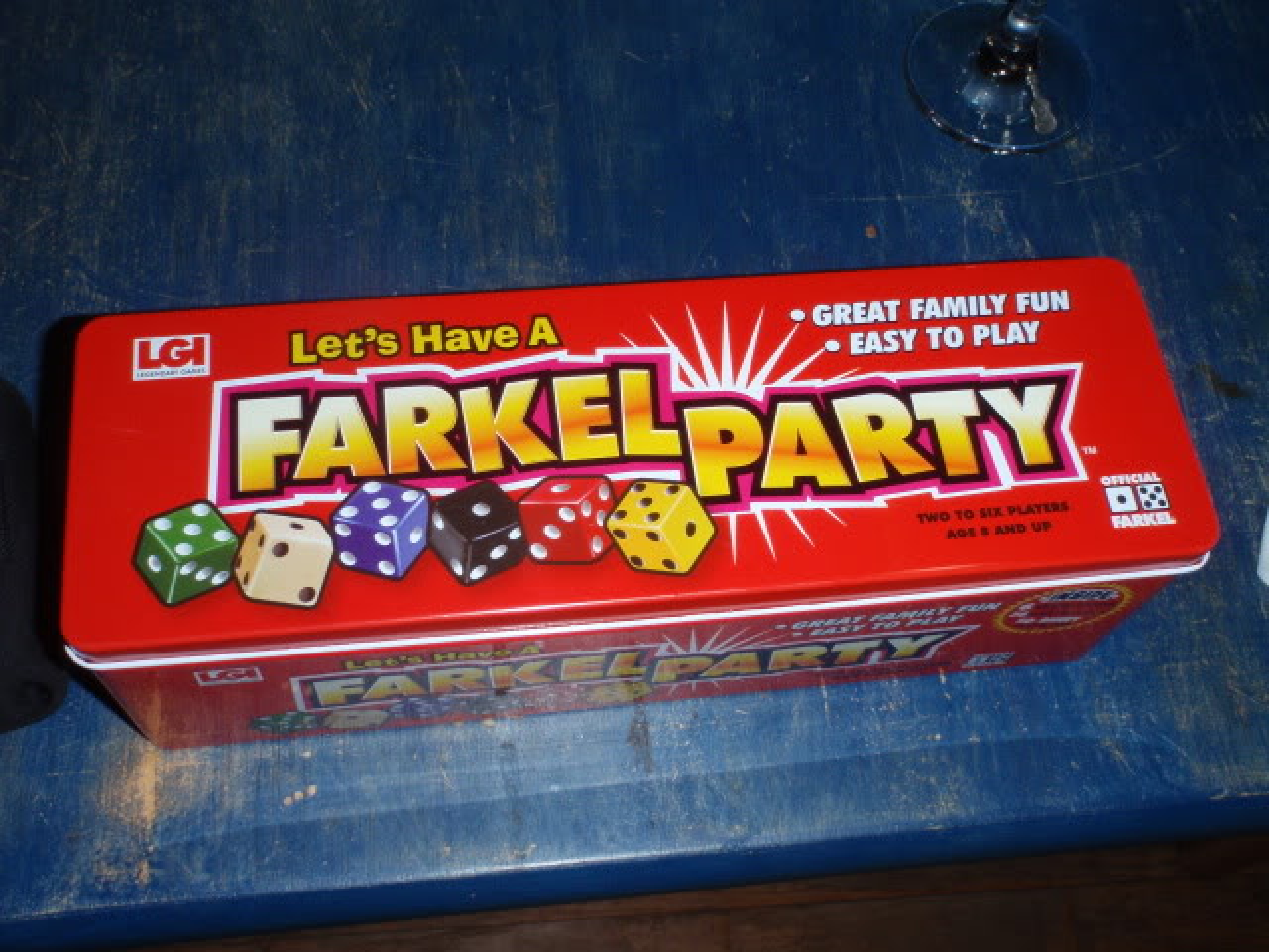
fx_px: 1320
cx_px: 634
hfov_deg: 51.4
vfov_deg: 39.7
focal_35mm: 36
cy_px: 476
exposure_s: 1/40
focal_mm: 6.5
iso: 100
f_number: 6.3
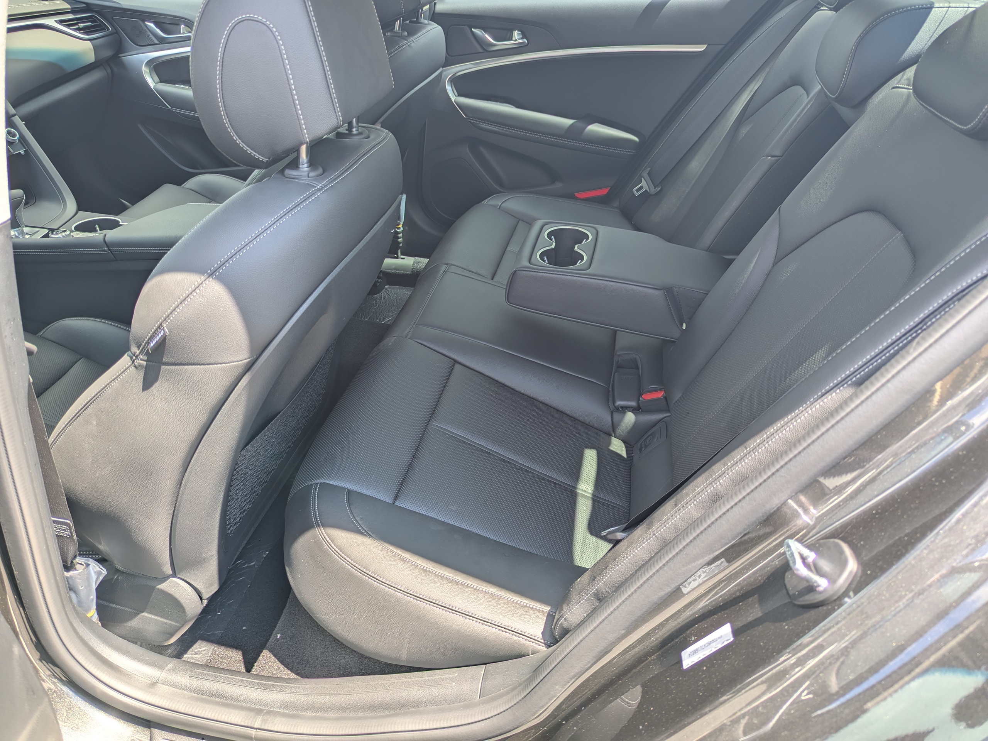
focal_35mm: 24
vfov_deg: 56.8
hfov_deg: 71.6
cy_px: 370
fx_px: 685
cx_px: 494
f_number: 1.85
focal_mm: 6.81
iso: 38
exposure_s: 1/232
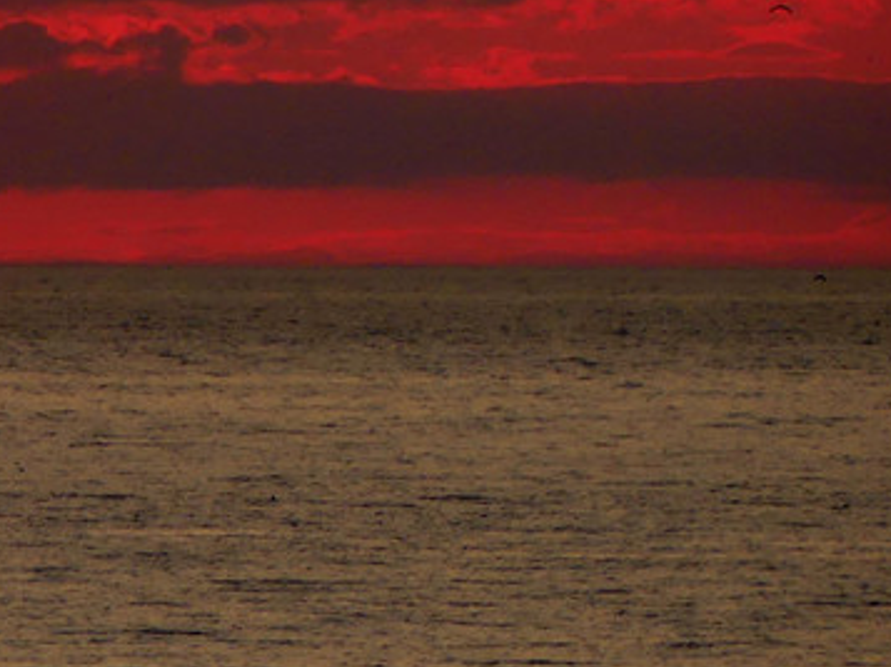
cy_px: -10
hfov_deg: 1.2
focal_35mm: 1637
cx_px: -418
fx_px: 42093
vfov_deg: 0.9
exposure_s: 1/250
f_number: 3.2
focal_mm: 98.5
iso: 100
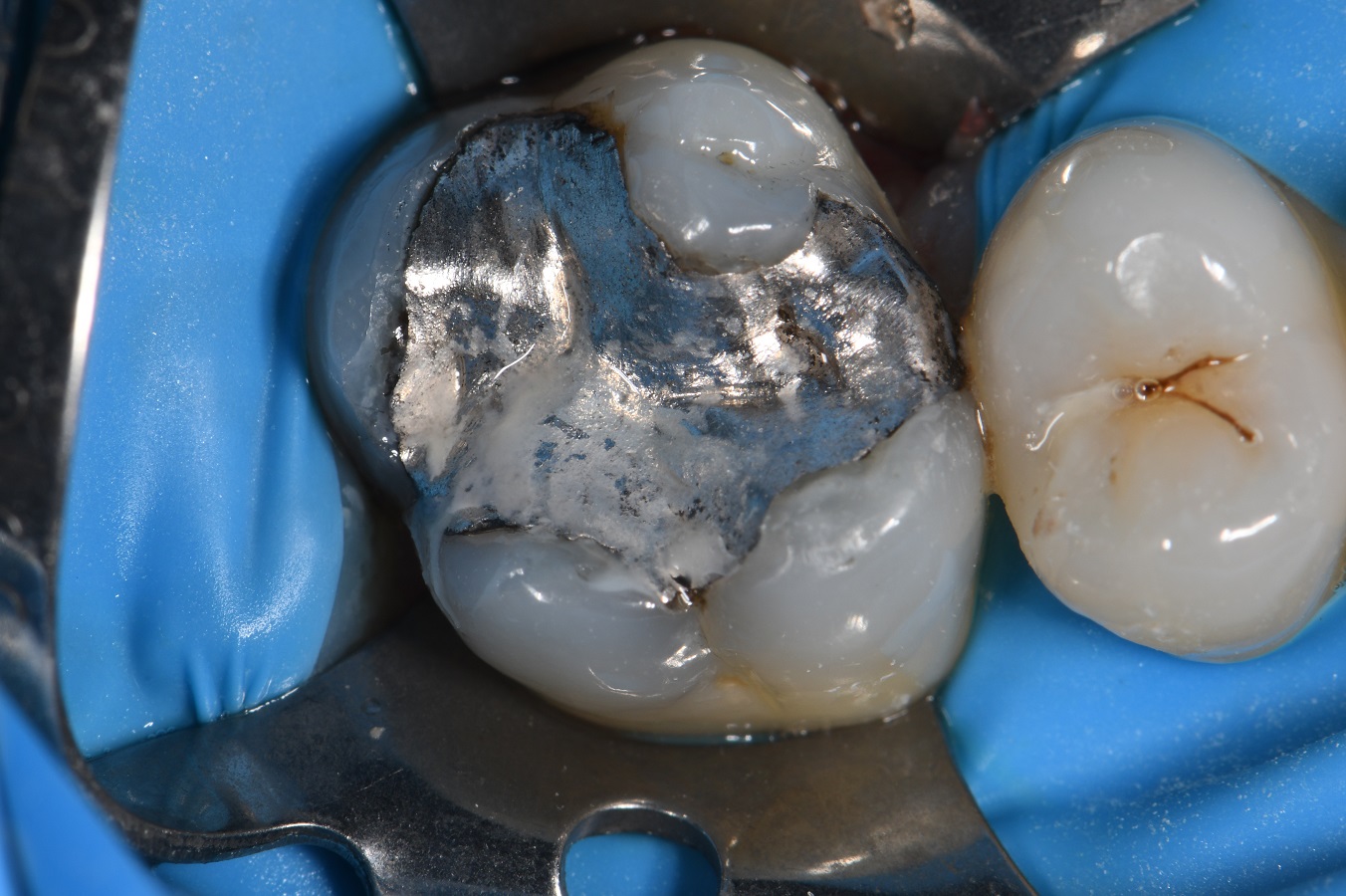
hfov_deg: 13.1
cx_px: 673
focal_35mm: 157
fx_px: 5867
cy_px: 448
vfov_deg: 8.7
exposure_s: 1/160
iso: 200
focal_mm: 105
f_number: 32
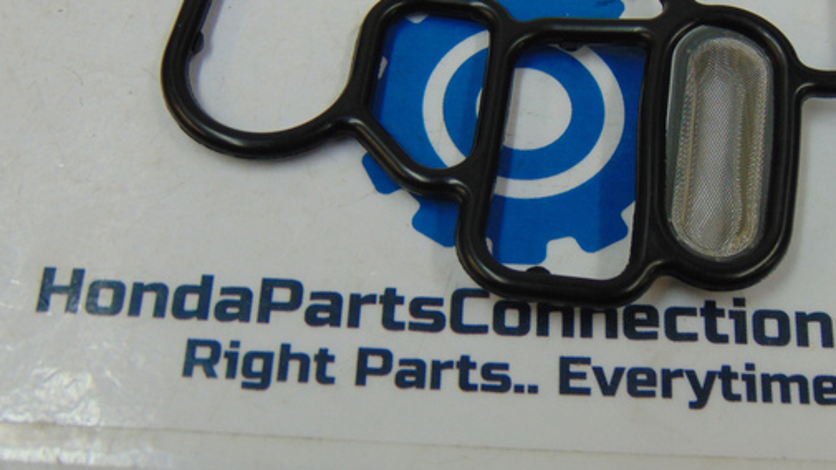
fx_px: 1286
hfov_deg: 35.9
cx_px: 503
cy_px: 156
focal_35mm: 58
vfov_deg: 20.6
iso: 100
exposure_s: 1/50
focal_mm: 7.6
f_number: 3.3
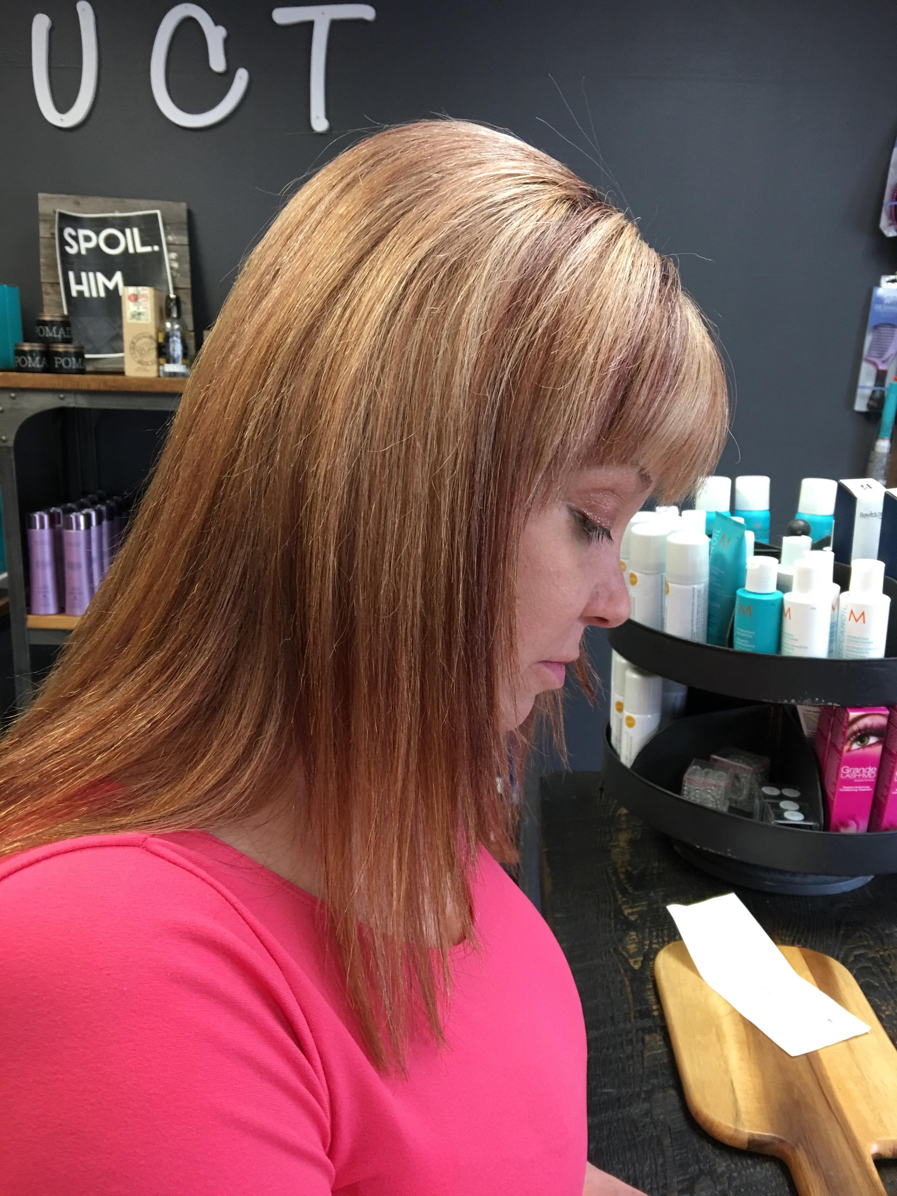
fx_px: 1002
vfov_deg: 61.7
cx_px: 448
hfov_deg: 48.2
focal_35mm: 29
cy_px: 598
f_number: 2.2
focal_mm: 4.15
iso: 50
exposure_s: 1/15
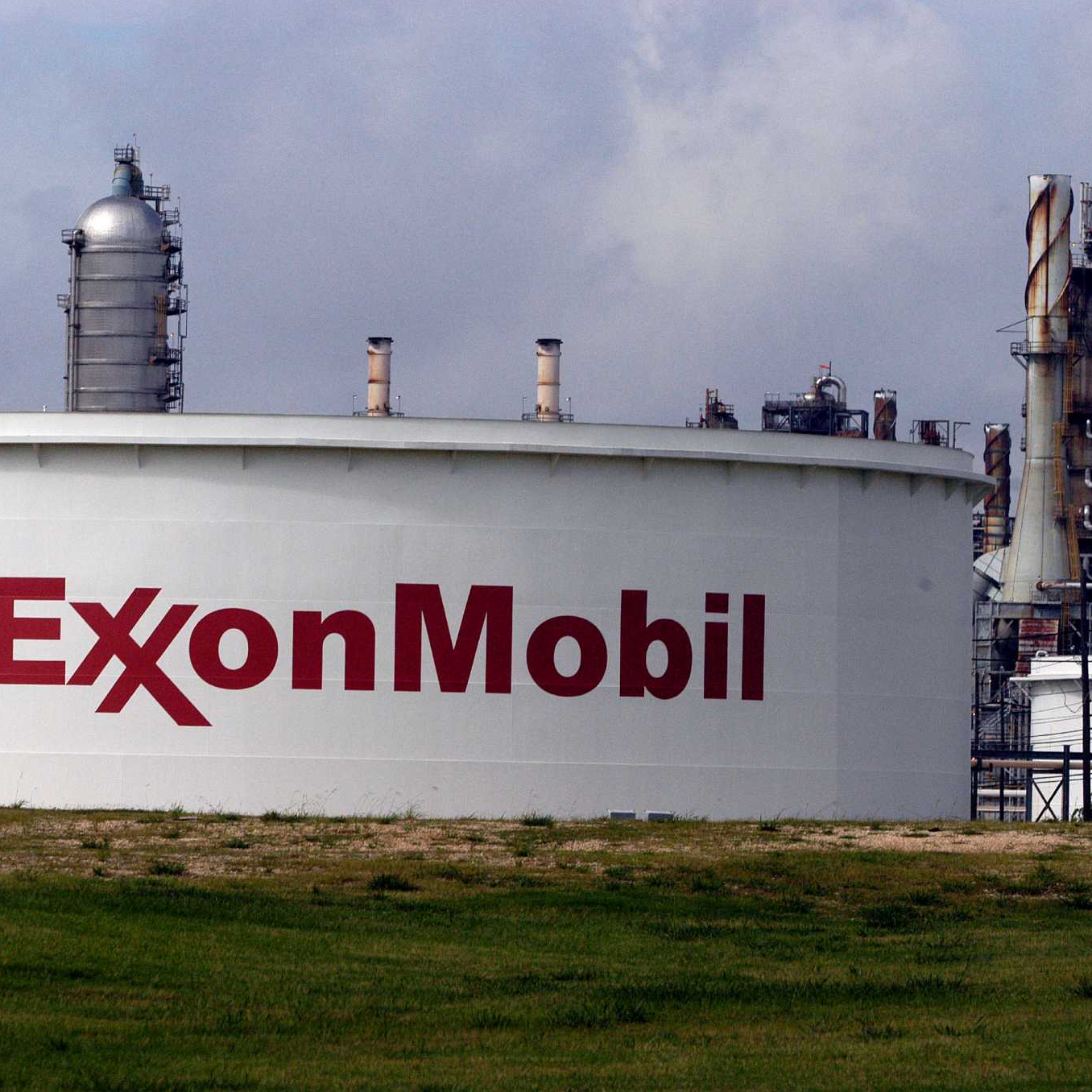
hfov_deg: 7.0
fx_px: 8923
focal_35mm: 250
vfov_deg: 7.0
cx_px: 403
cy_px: 546
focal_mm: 130
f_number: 5.6
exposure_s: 1/3200
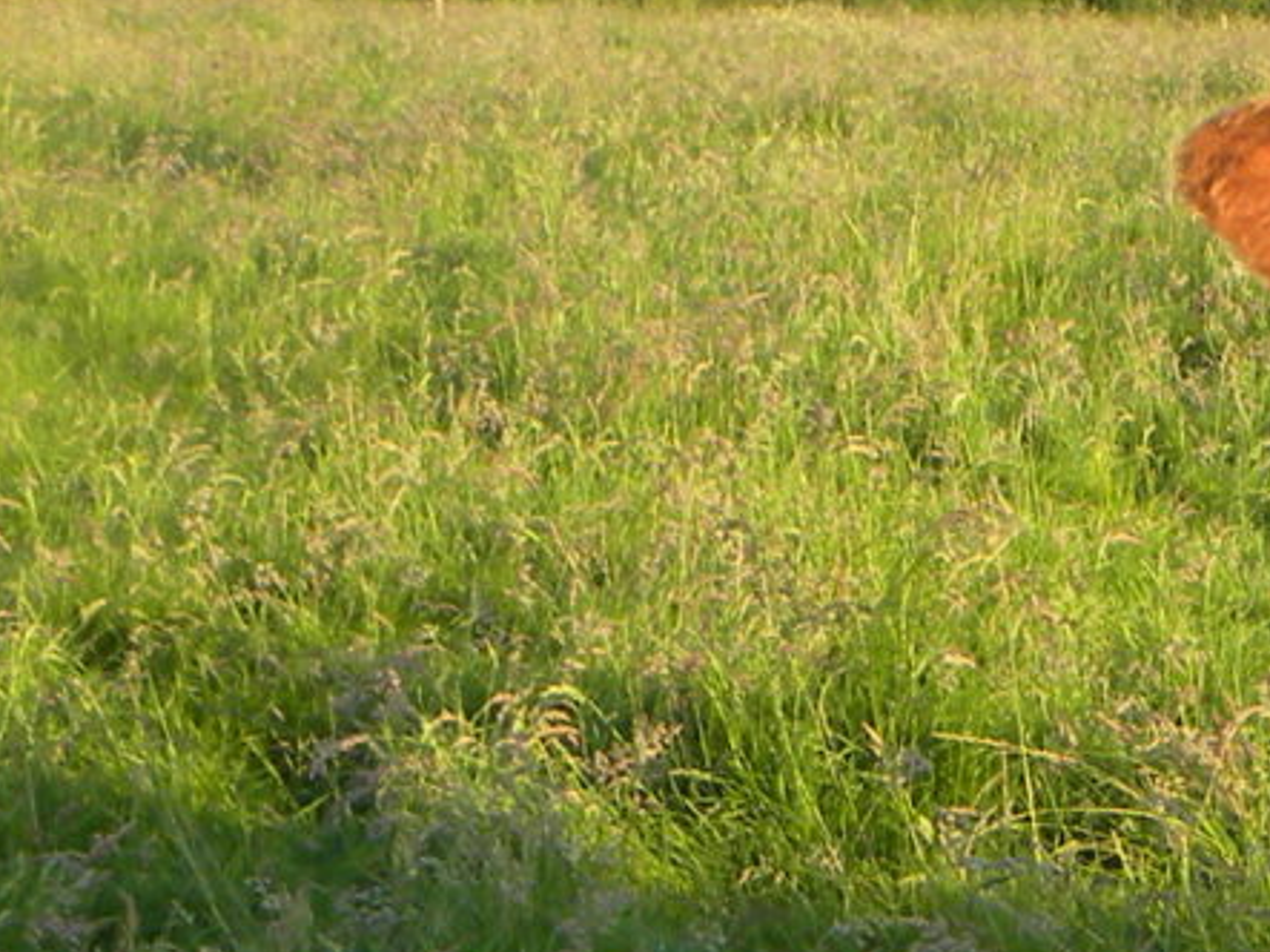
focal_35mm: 134
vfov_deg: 10.9
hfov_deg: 13.7
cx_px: 1984
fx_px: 4915
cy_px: 1087
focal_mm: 5.2
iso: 64
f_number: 3.5
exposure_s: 1/138
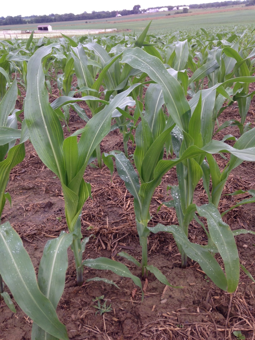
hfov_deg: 42.9
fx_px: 324
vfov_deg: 55.4
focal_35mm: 33
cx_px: 128
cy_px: 170
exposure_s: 1/225
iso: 50
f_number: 2.4
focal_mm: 4.12
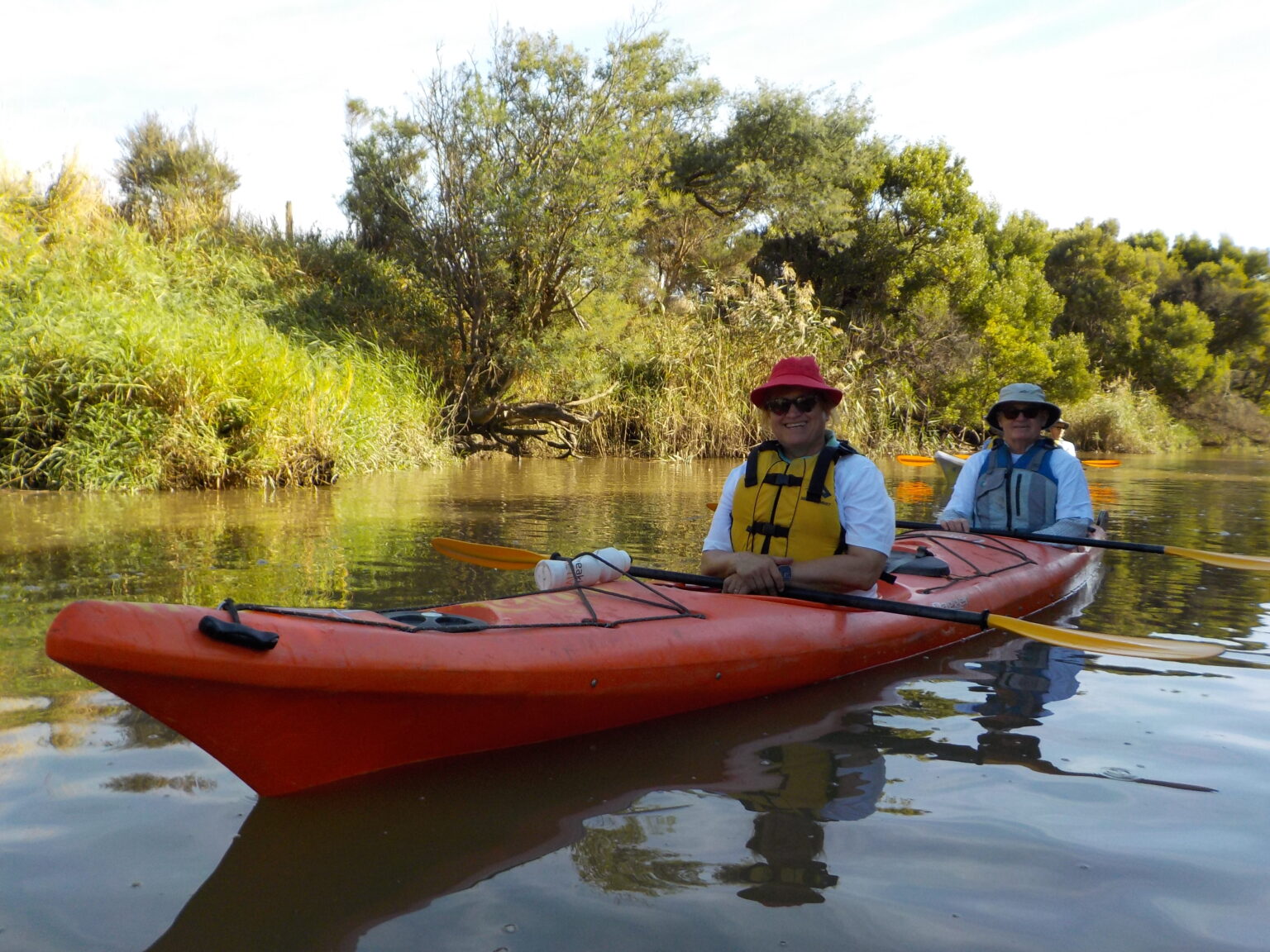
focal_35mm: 30
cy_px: 476
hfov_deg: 60.0
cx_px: 635
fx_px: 1101
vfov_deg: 46.8
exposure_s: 1/400
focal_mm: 4.1
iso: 125
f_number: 3.3
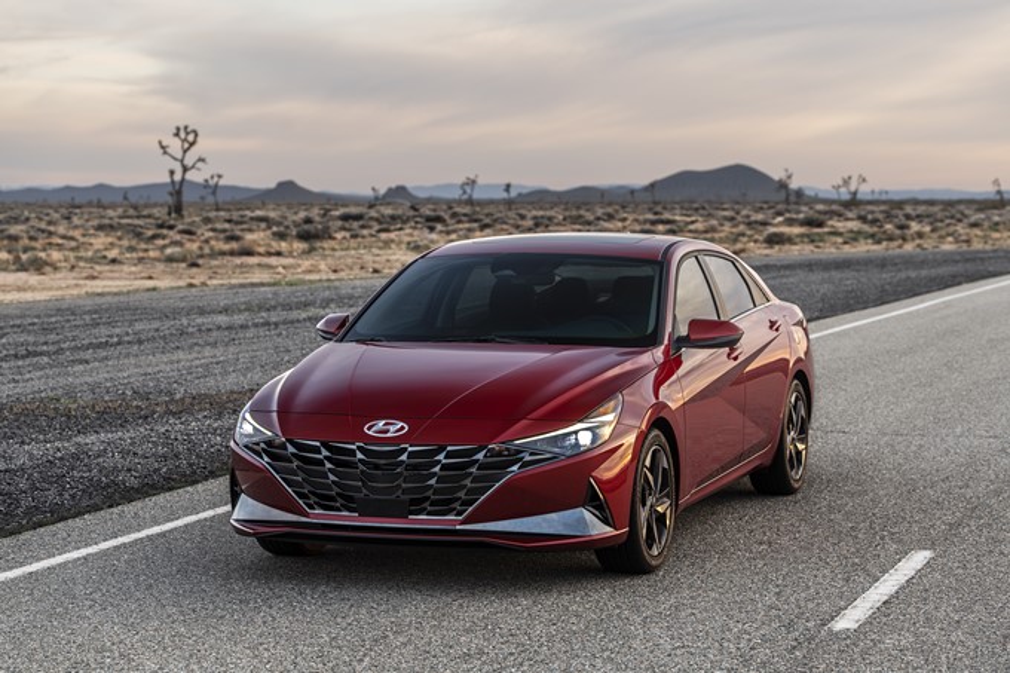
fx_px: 2384
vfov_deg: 16.1
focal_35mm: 85
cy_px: 336
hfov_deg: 23.9
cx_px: 505
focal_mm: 85
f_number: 5
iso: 64
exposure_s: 1/10
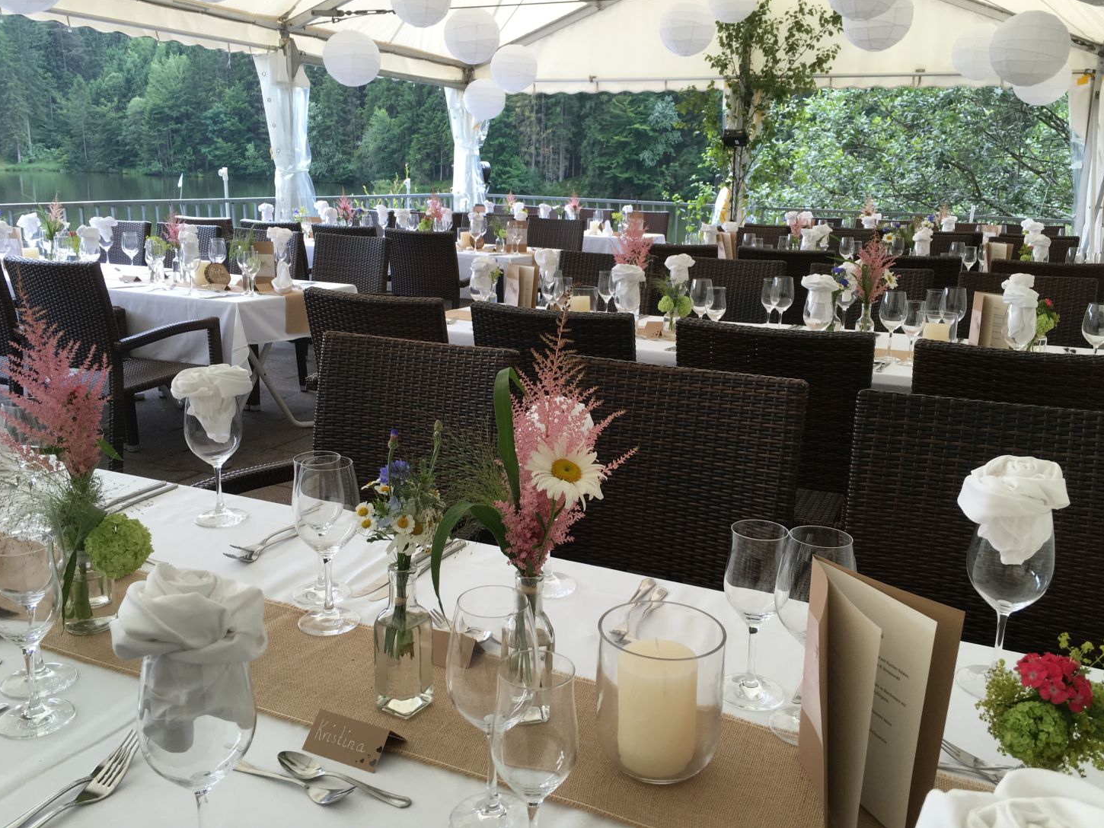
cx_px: 555
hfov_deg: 60.0
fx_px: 957
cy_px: 401
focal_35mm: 30
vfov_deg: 46.8
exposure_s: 1/100
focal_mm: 4.15
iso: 25
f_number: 2.2
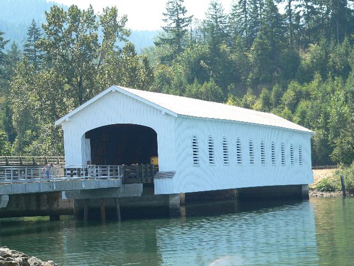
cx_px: 177
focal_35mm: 97
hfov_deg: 20.2
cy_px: 133
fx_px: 992
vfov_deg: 15.2
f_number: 2.8
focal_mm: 16.2
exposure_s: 1/500
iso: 100
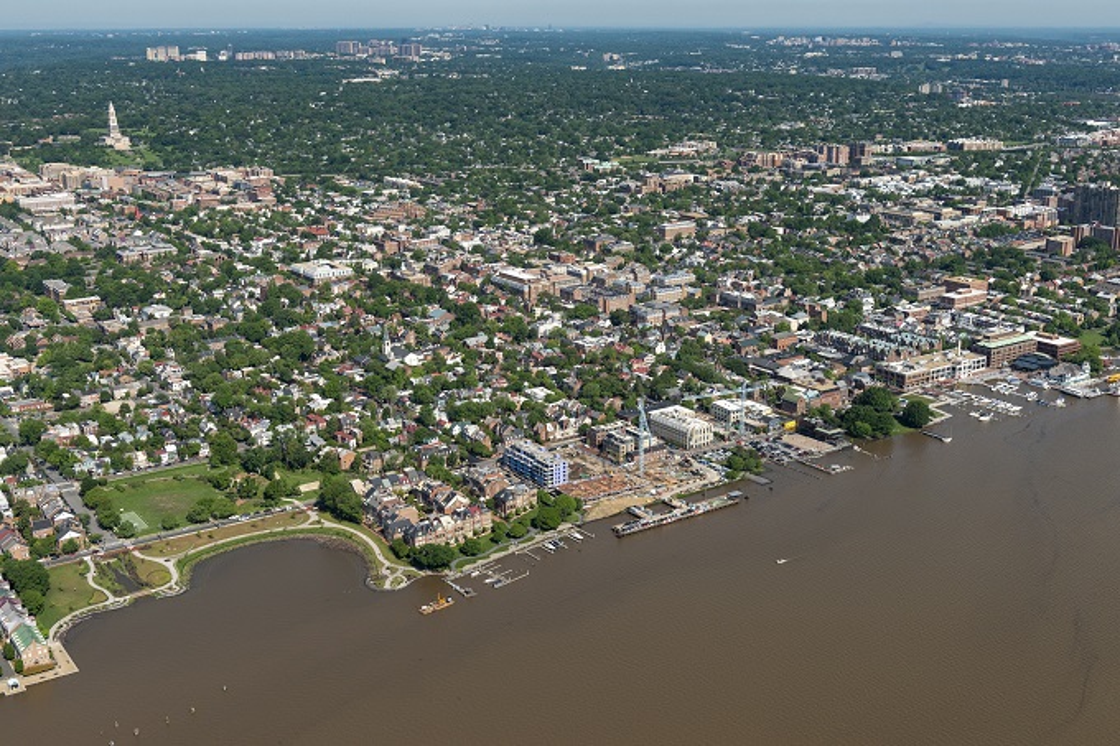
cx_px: 560
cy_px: 373
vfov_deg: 35.0
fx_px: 1182
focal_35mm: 38
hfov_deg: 50.7
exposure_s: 1/1600
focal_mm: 38
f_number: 8
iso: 400
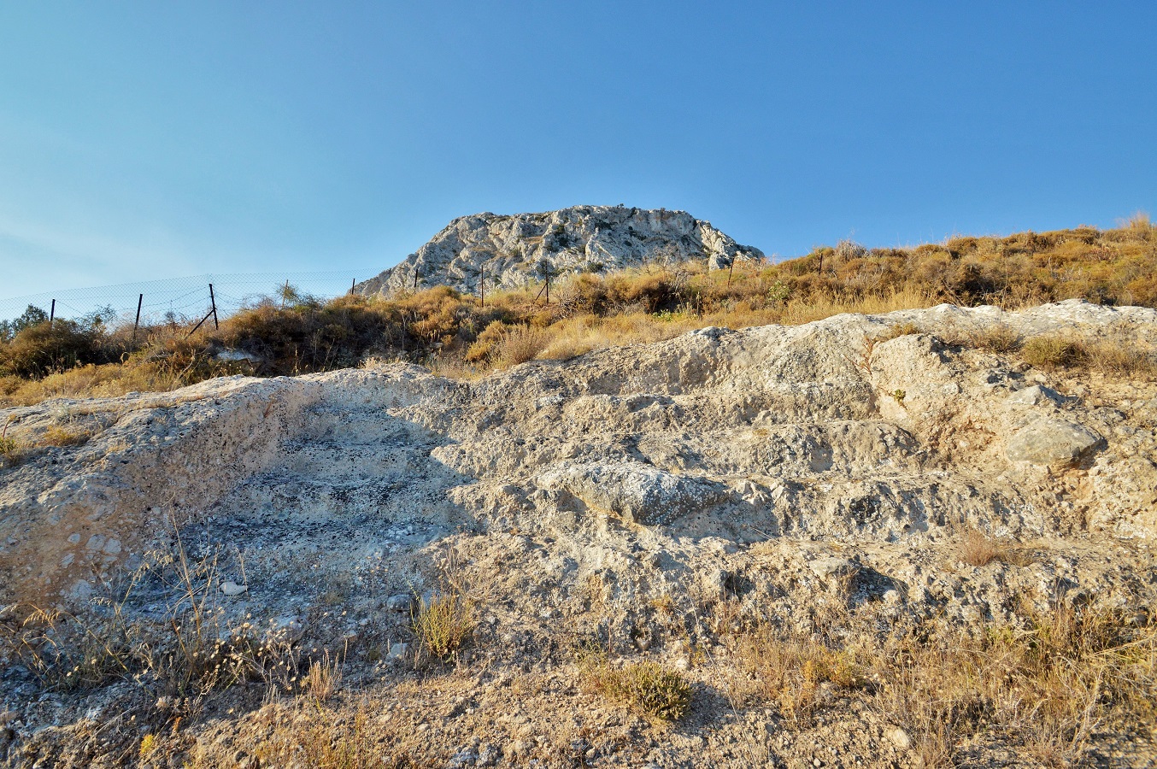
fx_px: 1156
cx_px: 578
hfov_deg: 53.2
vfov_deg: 36.8
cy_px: 384
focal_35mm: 36
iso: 400
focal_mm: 24
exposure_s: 1/400
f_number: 14
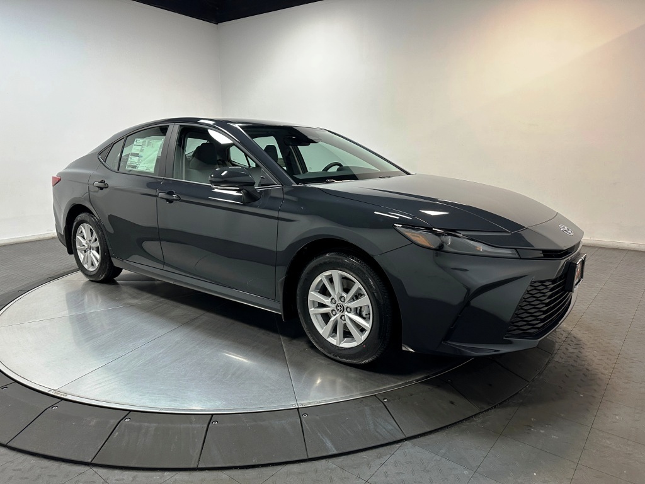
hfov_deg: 71.6
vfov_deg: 56.8
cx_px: 322
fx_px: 447
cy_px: 242
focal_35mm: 24
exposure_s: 1/60
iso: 250
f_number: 1.78
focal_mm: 6.86
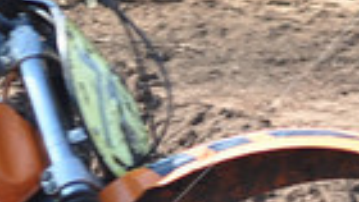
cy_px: 294
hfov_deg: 2.2
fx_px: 9296
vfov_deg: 1.2
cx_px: 85
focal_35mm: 976
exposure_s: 1/500
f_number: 5.6
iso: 320
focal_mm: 85
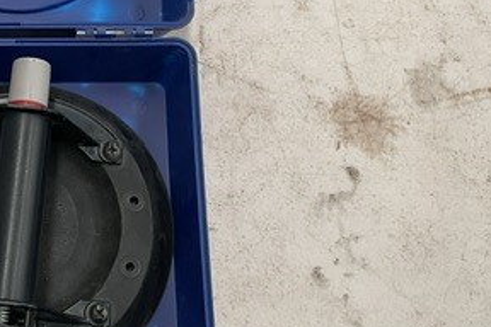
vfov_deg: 20.1
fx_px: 914
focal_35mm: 67
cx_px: 26
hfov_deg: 28.6
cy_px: 77
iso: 64
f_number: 1.8
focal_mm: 3
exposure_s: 1/120
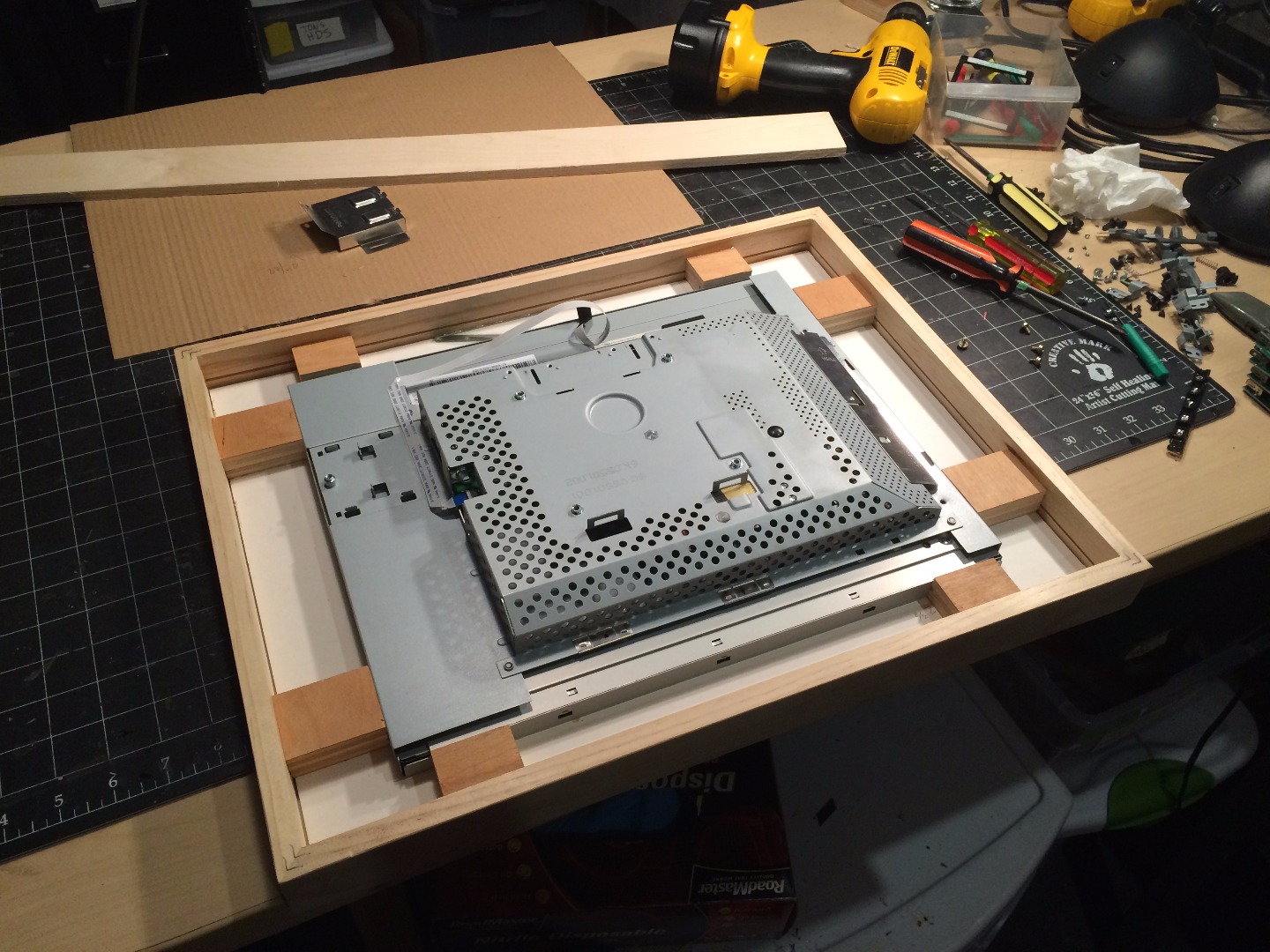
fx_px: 1064
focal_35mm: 29
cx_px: 635
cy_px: 476
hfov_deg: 61.7
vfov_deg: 48.2
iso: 64
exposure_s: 1/30
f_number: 2.2
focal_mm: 4.15
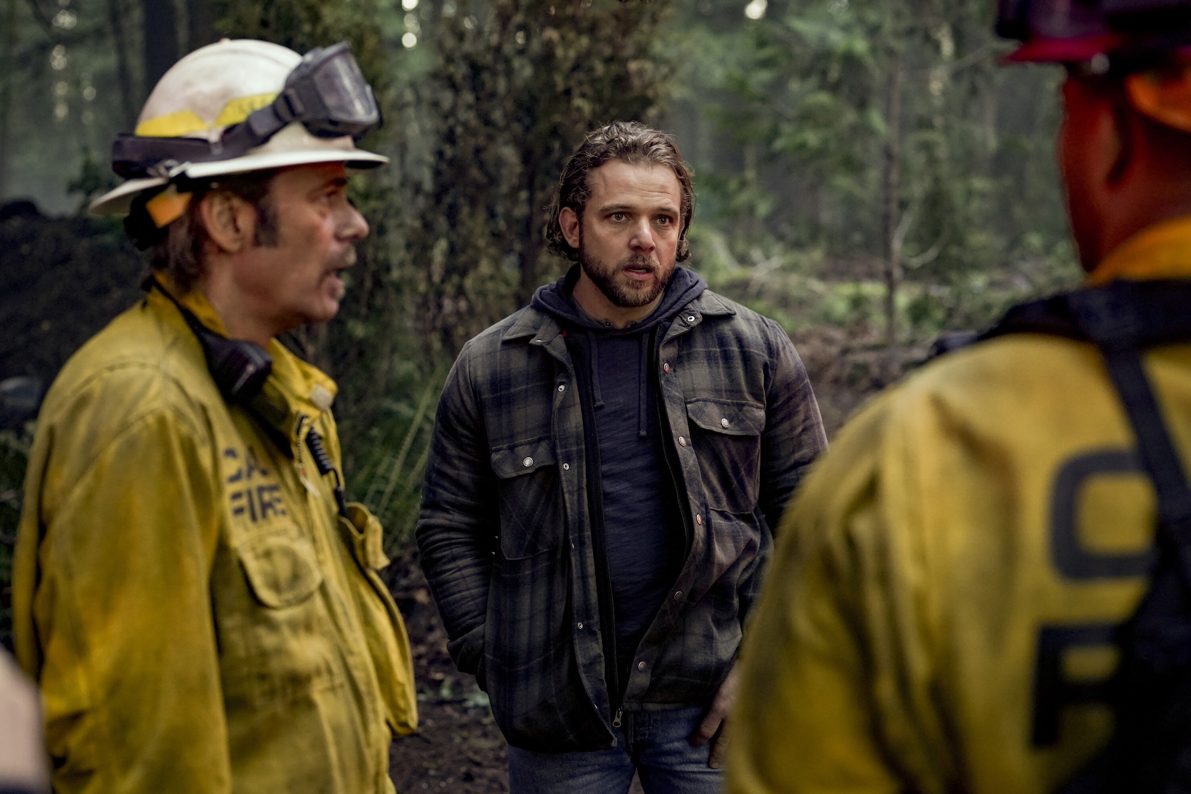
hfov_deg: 35.1
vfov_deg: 23.8
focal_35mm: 57
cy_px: 397
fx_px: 1885
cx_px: 596
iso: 2500
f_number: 2.8
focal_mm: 57
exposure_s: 1/160
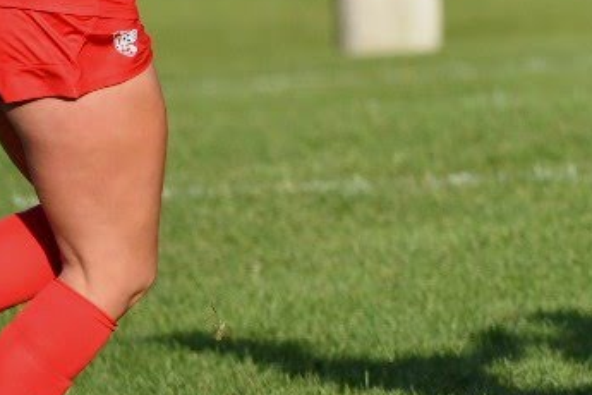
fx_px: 21623
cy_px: -362
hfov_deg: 1.6
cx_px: 1084
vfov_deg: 1.0
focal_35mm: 1315
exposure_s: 1/4000
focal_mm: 280
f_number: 5.6
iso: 1000
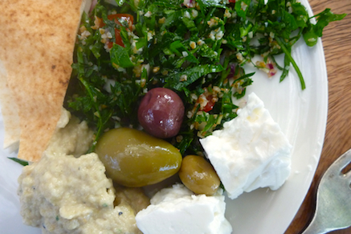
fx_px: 292
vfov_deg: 43.6
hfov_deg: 61.9
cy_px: 121
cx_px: 177
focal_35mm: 30
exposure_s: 1/30
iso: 250
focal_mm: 4.9
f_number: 3.3
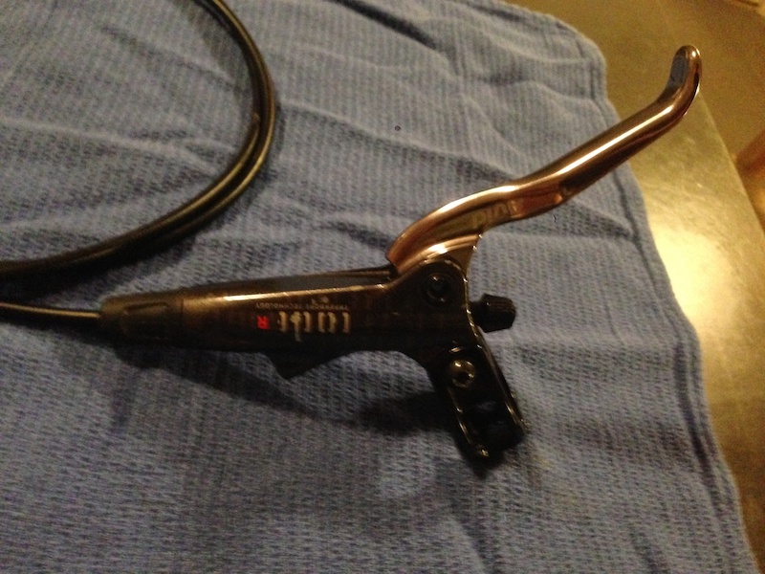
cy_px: 287
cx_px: 382
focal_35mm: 33
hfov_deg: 55.4
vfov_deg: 42.9
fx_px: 729
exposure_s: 1/15
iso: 800
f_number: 2.4
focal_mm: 4.12
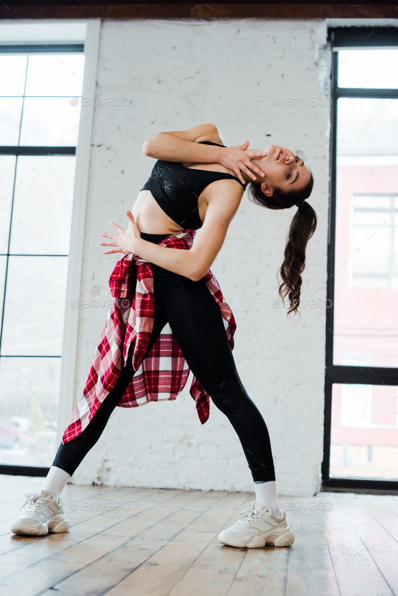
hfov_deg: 27.0
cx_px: 199
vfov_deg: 39.6
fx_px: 828
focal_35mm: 50
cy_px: 298
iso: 640
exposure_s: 1/125
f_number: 3.5
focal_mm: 50
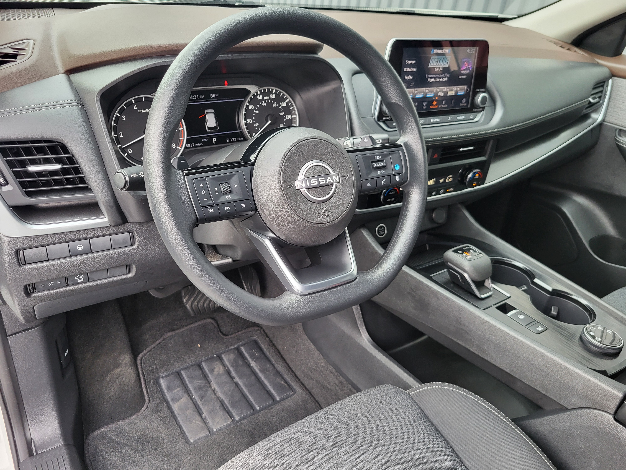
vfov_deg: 53.1
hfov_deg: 67.3
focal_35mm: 26
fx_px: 470
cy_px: 235
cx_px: 313
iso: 160
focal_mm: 5.4
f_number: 1.8
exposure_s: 1/120
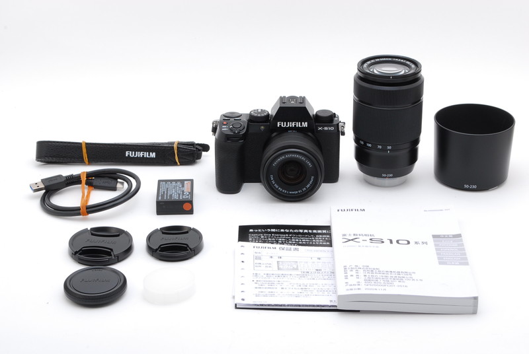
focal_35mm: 82
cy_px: 177
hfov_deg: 24.6
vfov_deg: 16.6
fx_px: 1214
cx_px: 264
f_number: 18
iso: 320
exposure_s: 1/100
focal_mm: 55
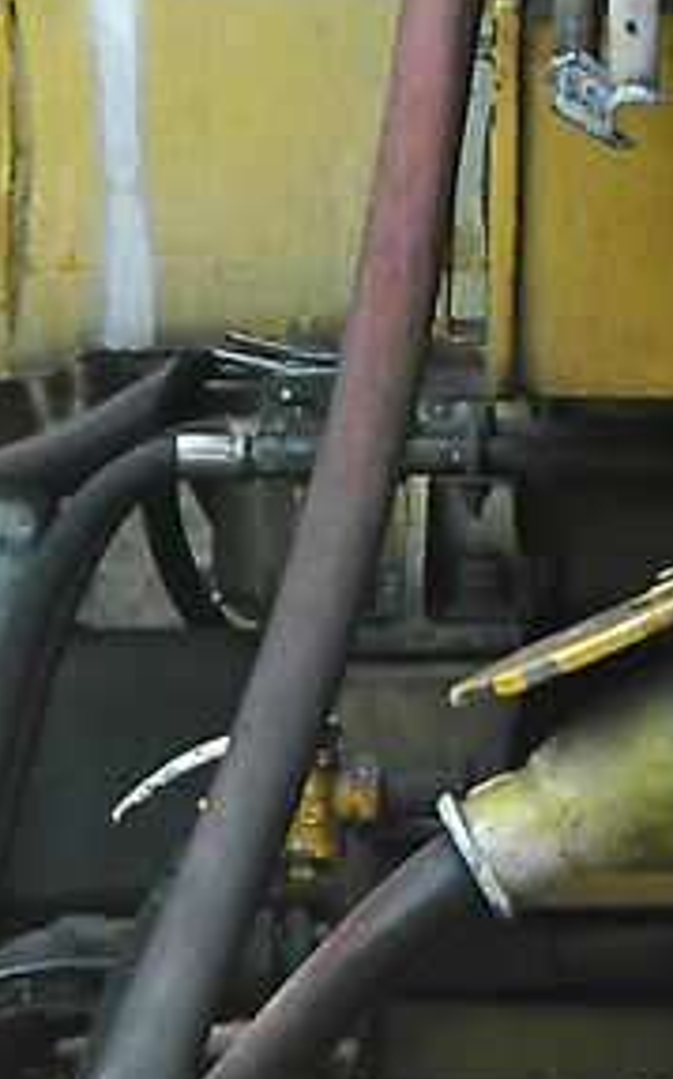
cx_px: -541
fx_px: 15665
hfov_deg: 2.5
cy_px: 844
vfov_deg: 3.9
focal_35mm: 533
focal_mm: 100
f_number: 5.3
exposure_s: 1/40
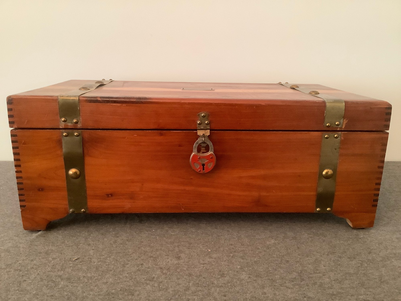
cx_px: 200
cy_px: 150
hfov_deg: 58.4
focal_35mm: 31
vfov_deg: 45.4
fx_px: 359
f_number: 2.4
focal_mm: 3.3
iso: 400
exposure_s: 1/30
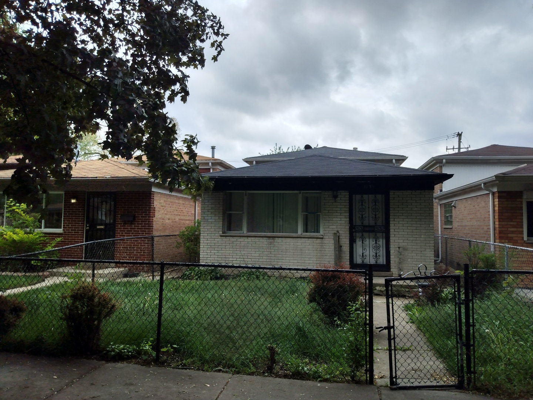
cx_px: 266
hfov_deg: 81.7
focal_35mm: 20
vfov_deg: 66.0
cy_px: 200
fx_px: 308
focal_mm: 3.54
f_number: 2
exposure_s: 1/2826
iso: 100
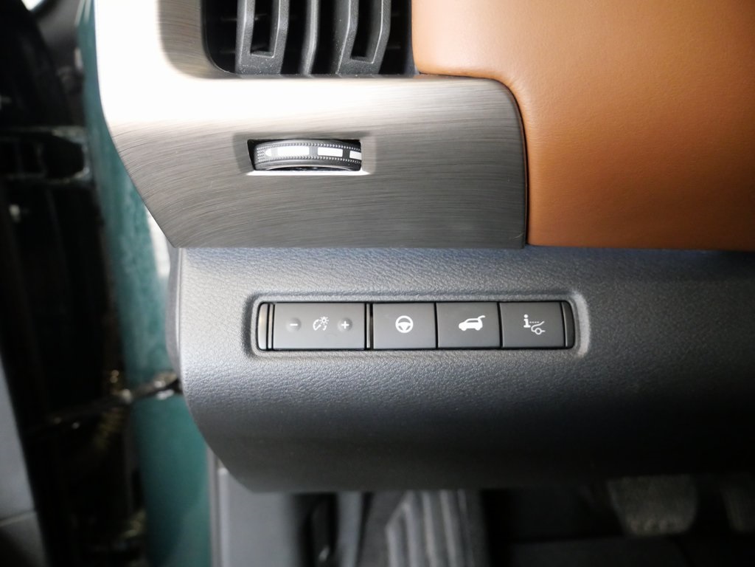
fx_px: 523
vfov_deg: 56.8
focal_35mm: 24
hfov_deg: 71.6
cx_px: 378
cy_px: 284
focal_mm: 12
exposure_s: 1/50
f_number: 3.5
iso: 3200
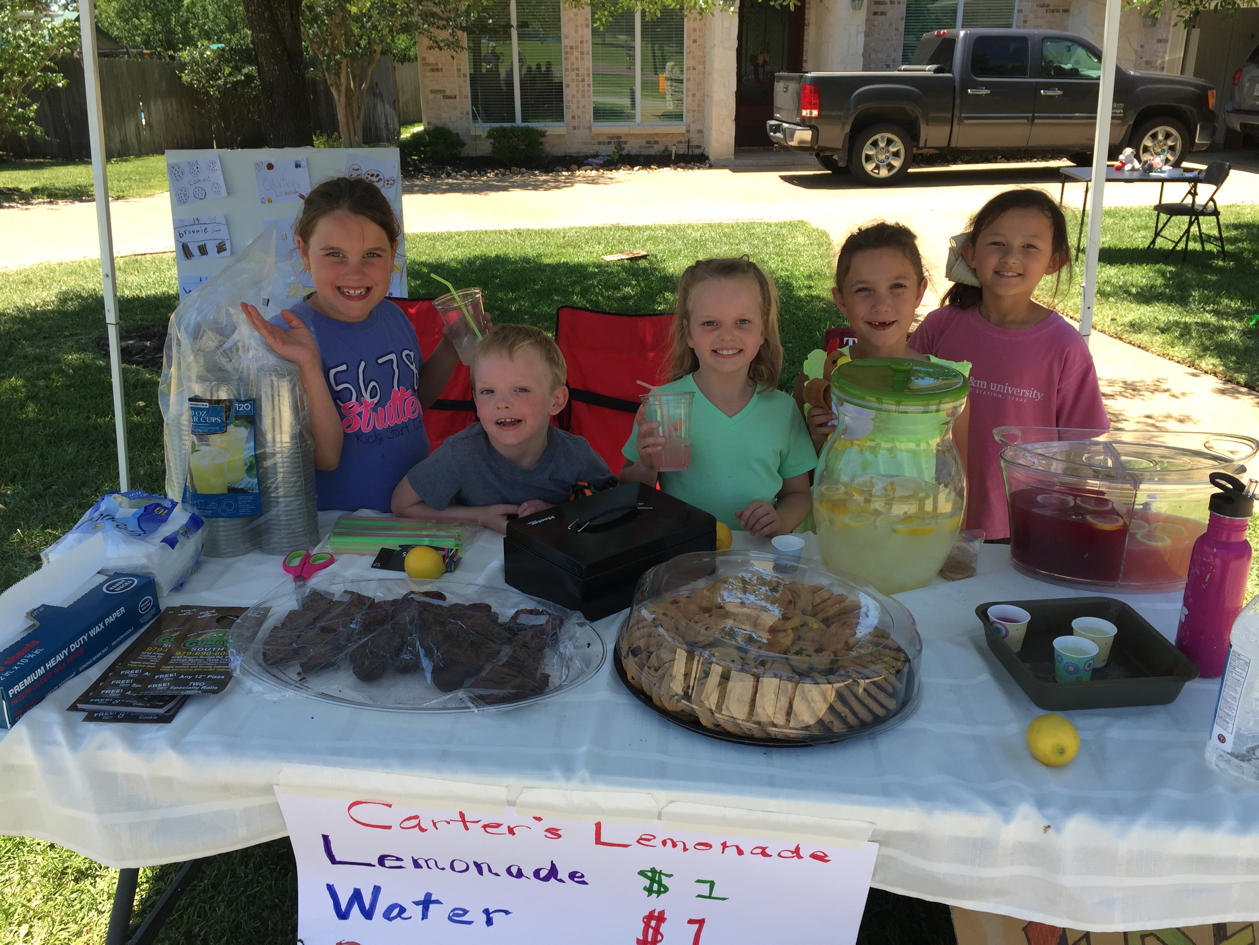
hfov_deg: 61.7
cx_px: 630
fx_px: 1055
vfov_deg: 48.2
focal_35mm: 29
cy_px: 472
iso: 32
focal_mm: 4.15
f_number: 2.2
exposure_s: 1/520
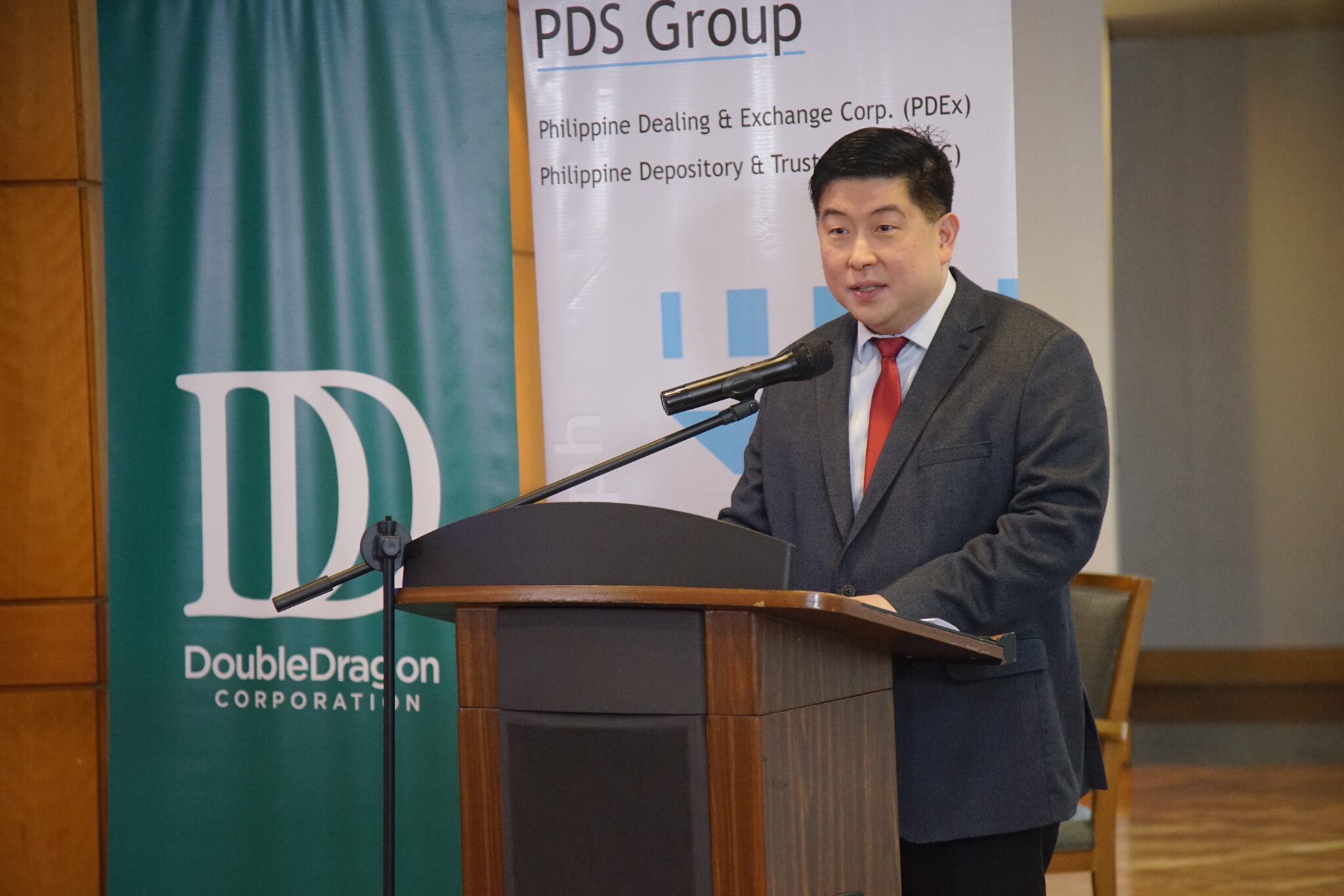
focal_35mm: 105
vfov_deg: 13.0
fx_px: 3919
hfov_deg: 19.5
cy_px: 448
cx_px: 672
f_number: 4
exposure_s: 1/80
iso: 4000
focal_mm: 105
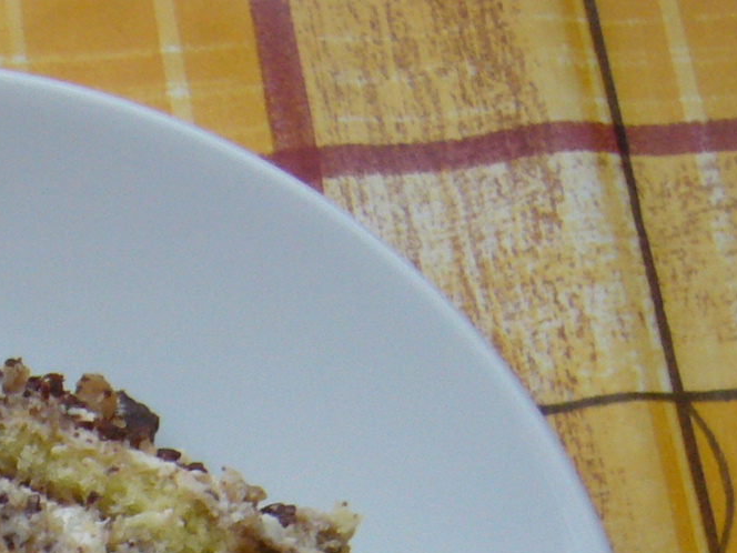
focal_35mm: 108
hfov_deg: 17.5
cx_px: -110
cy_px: 791
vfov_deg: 13.1
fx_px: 2299
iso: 160
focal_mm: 5.8
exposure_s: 1/13
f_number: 2.8
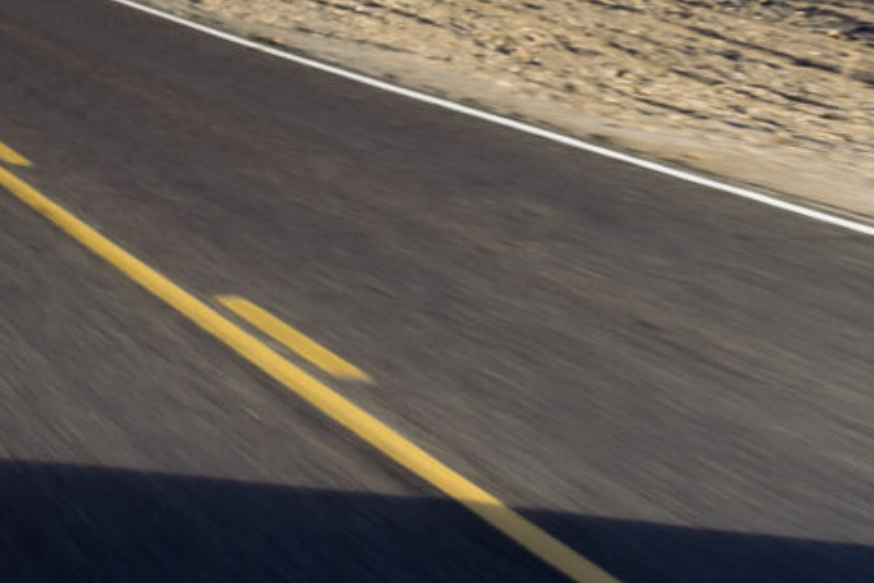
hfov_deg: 9.2
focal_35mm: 217
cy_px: 103
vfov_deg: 6.3
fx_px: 5268
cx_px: 1425
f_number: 8
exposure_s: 1/40
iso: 200
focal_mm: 35
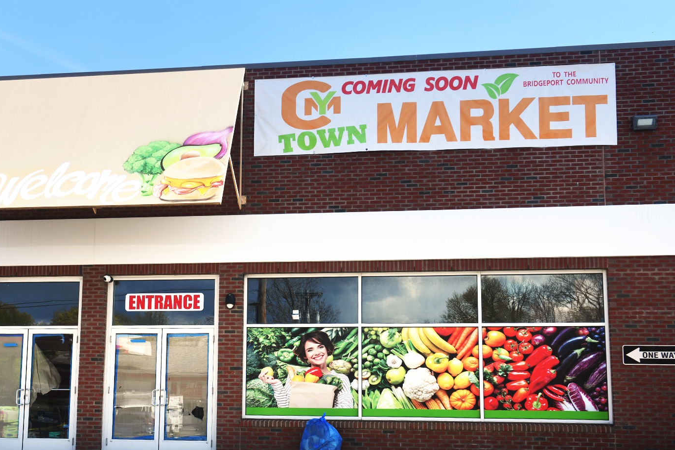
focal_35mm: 47
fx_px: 881
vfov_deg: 28.5
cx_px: 278
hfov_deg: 41.8
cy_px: 278
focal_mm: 36
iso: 200
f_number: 6.3
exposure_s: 1/500
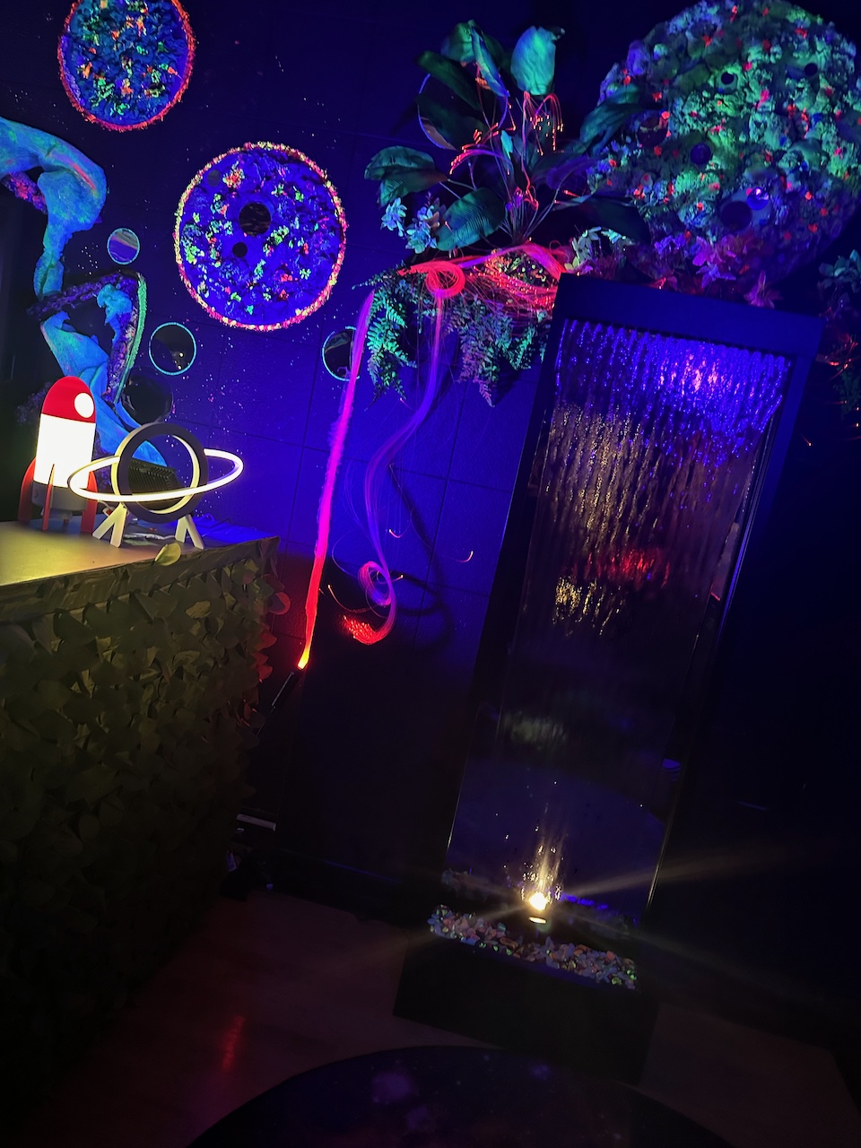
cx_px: 430
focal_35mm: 24
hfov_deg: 56.8
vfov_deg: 71.6
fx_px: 796
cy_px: 574
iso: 1250
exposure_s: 1/30
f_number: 1.78
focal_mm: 6.86
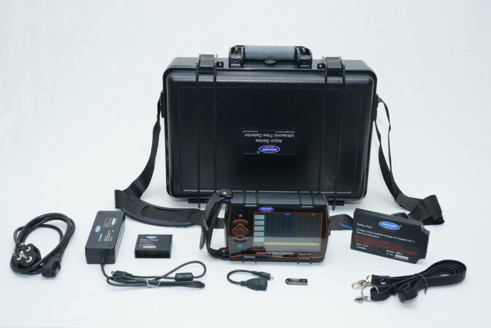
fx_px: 668
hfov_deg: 40.3
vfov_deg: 27.5
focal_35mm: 49
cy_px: 164
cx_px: 246
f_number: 8
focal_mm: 49
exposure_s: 1/100
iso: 500
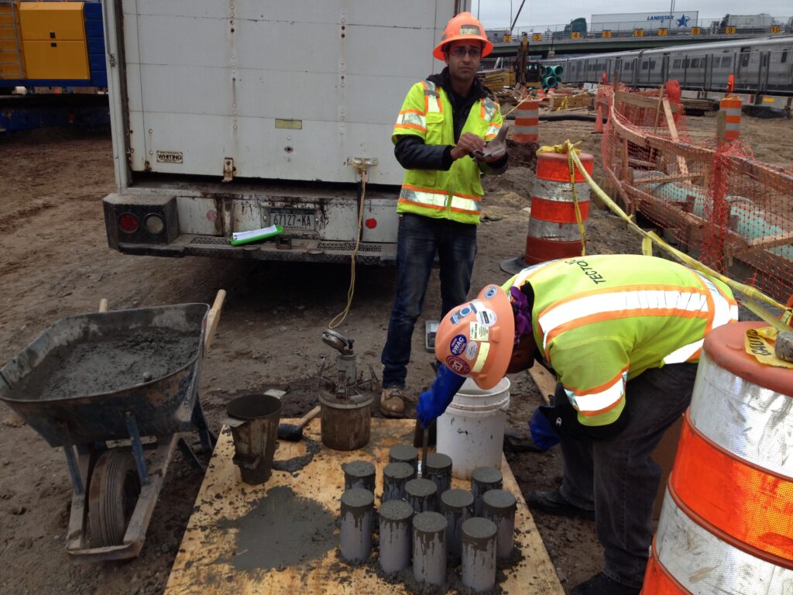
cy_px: 298
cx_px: 396
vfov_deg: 40.7
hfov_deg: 52.6
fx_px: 802
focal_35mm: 35
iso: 50
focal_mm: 4.28
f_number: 2.4
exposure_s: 1/377
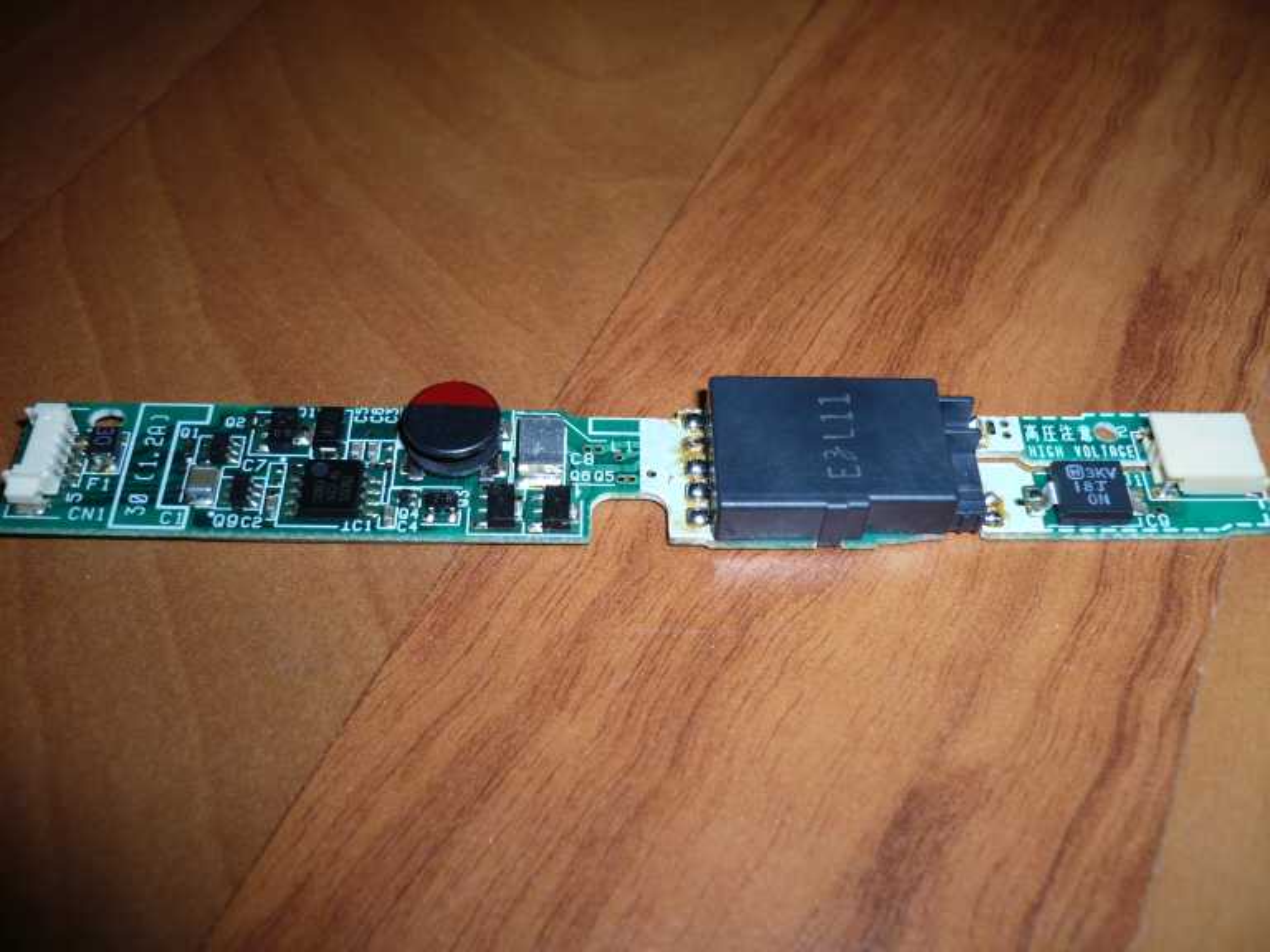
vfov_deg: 40.7
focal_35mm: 35
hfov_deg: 52.6
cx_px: 635
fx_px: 1284
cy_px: 476
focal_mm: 5.8
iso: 100
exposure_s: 1/30
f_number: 2.8
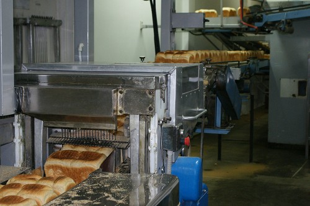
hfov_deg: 29.9
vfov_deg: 20.1
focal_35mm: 68
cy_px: 103
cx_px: 155
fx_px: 580
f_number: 5.6
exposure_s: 1/80
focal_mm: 45
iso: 800
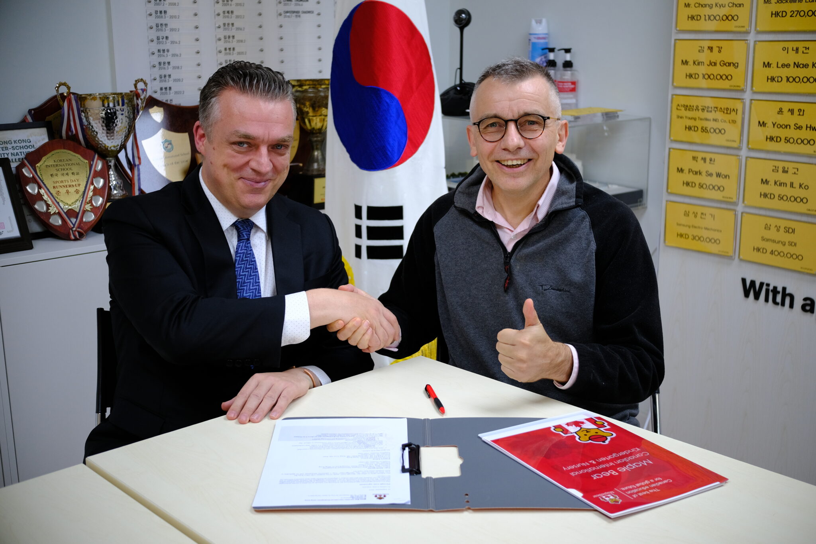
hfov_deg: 47.4
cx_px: 408
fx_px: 929
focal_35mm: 41
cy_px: 272
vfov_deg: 32.6
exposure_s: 1/100
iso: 500
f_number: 2.8
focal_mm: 27
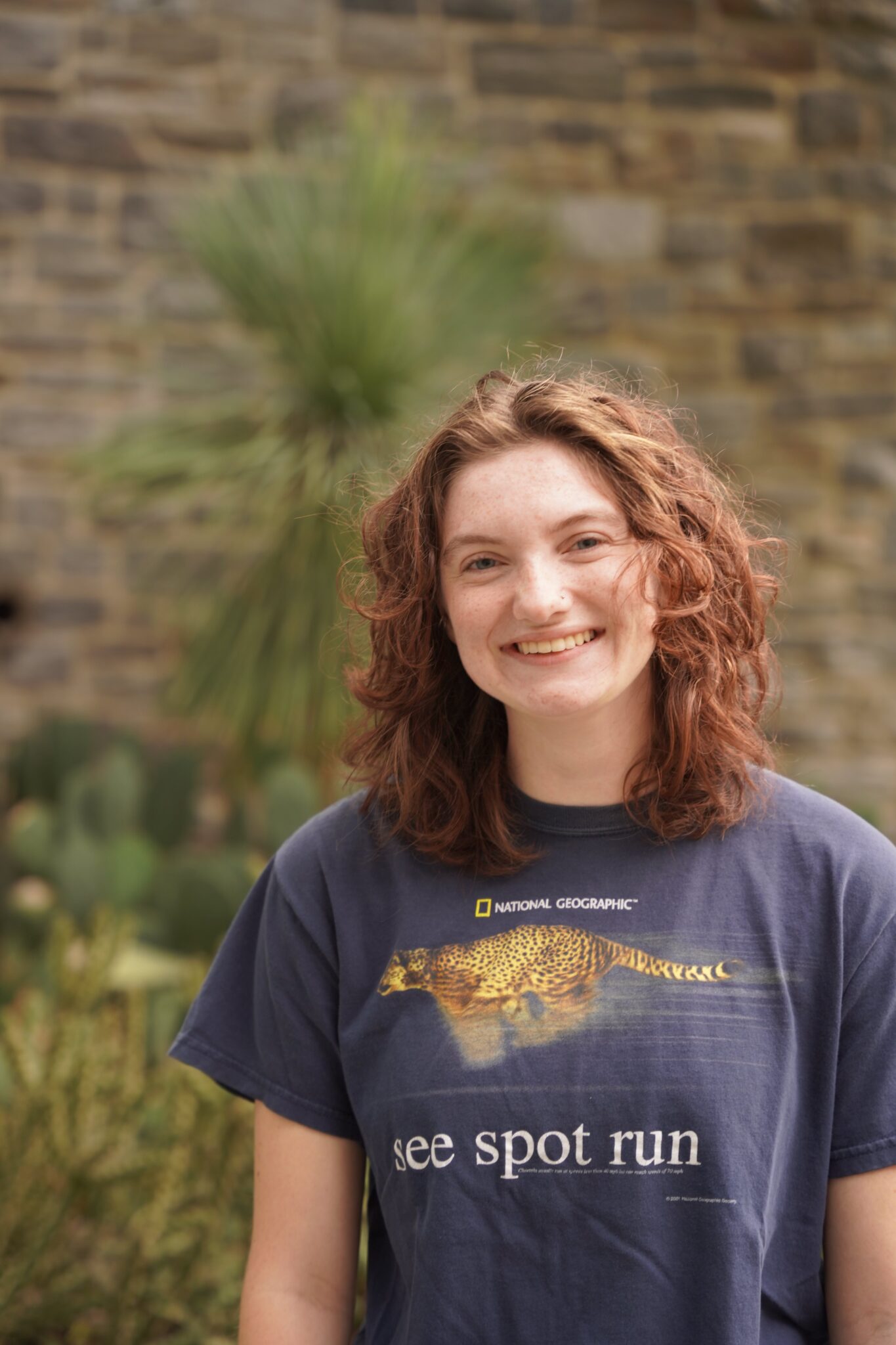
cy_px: 672
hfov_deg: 19.5
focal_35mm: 70
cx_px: 448
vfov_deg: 28.8
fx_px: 2614
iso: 250
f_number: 2.8
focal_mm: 70
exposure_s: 1/80
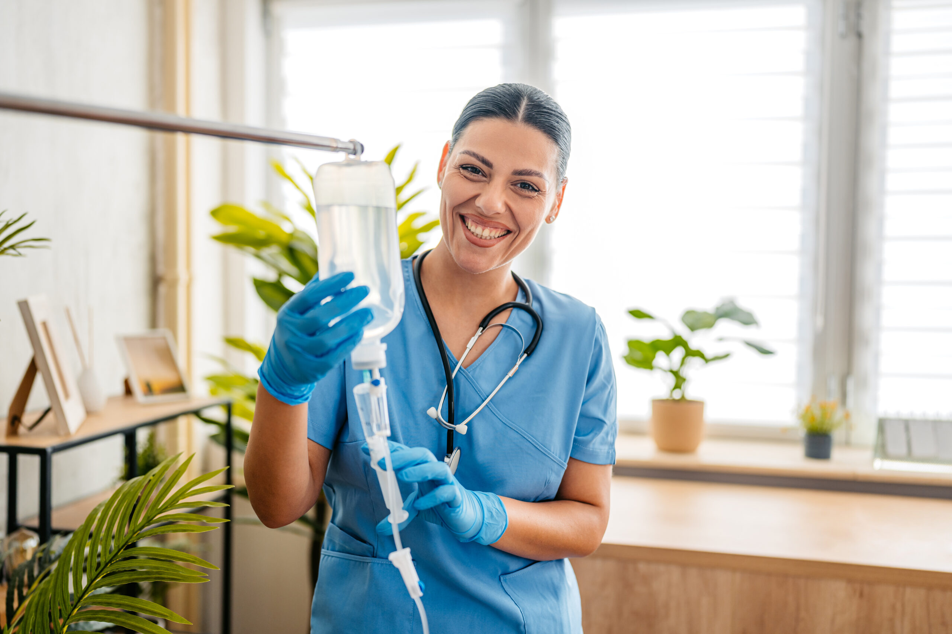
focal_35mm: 35
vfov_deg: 37.9
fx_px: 926
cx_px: 476
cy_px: 317
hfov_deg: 54.4
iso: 100
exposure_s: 1/500
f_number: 1.4
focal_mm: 35
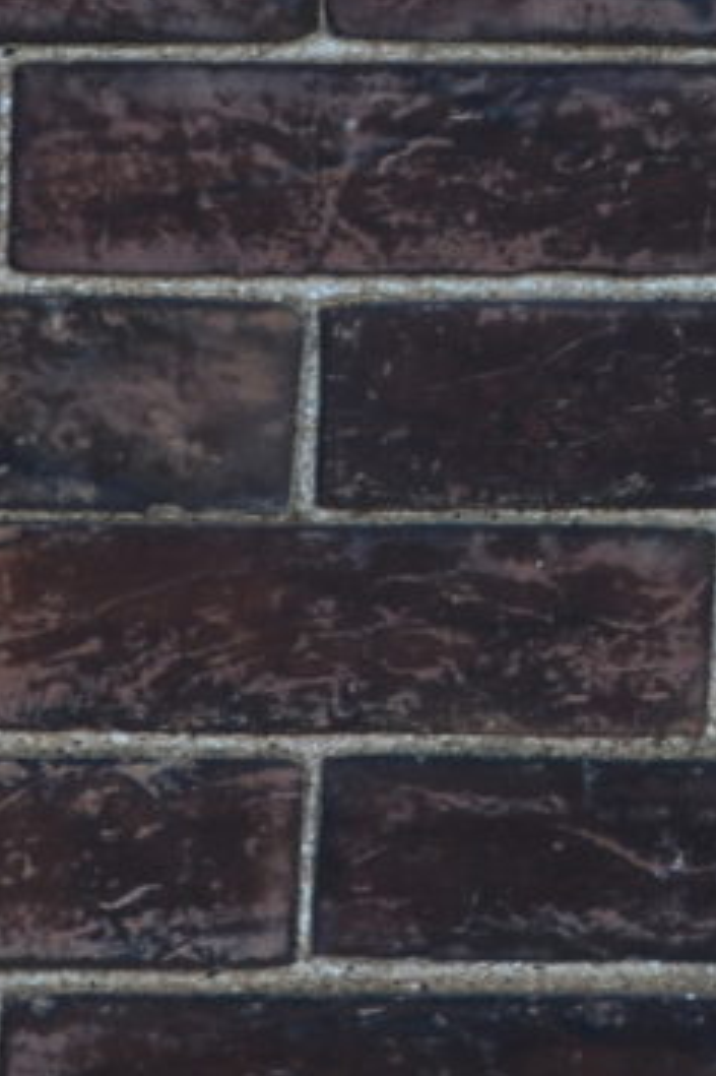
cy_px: 277
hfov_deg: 5.1
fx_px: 7794
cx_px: -1010
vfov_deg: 7.9
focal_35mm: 261
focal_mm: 24
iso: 200
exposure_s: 1/125
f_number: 5.6
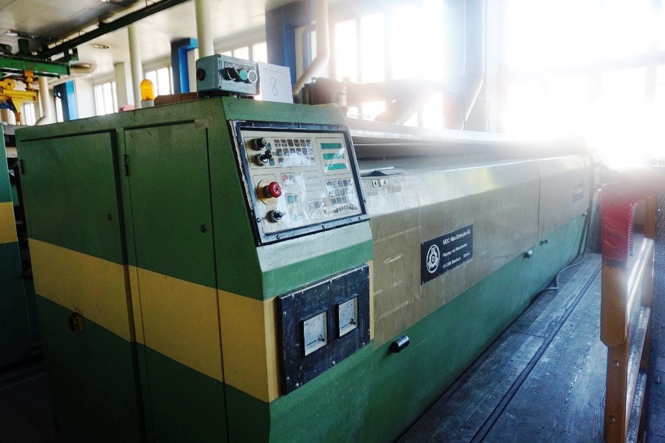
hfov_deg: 73.7
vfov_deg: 53.1
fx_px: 443
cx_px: 332
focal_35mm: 24
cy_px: 222
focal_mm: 16
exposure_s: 1/60
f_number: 4
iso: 320
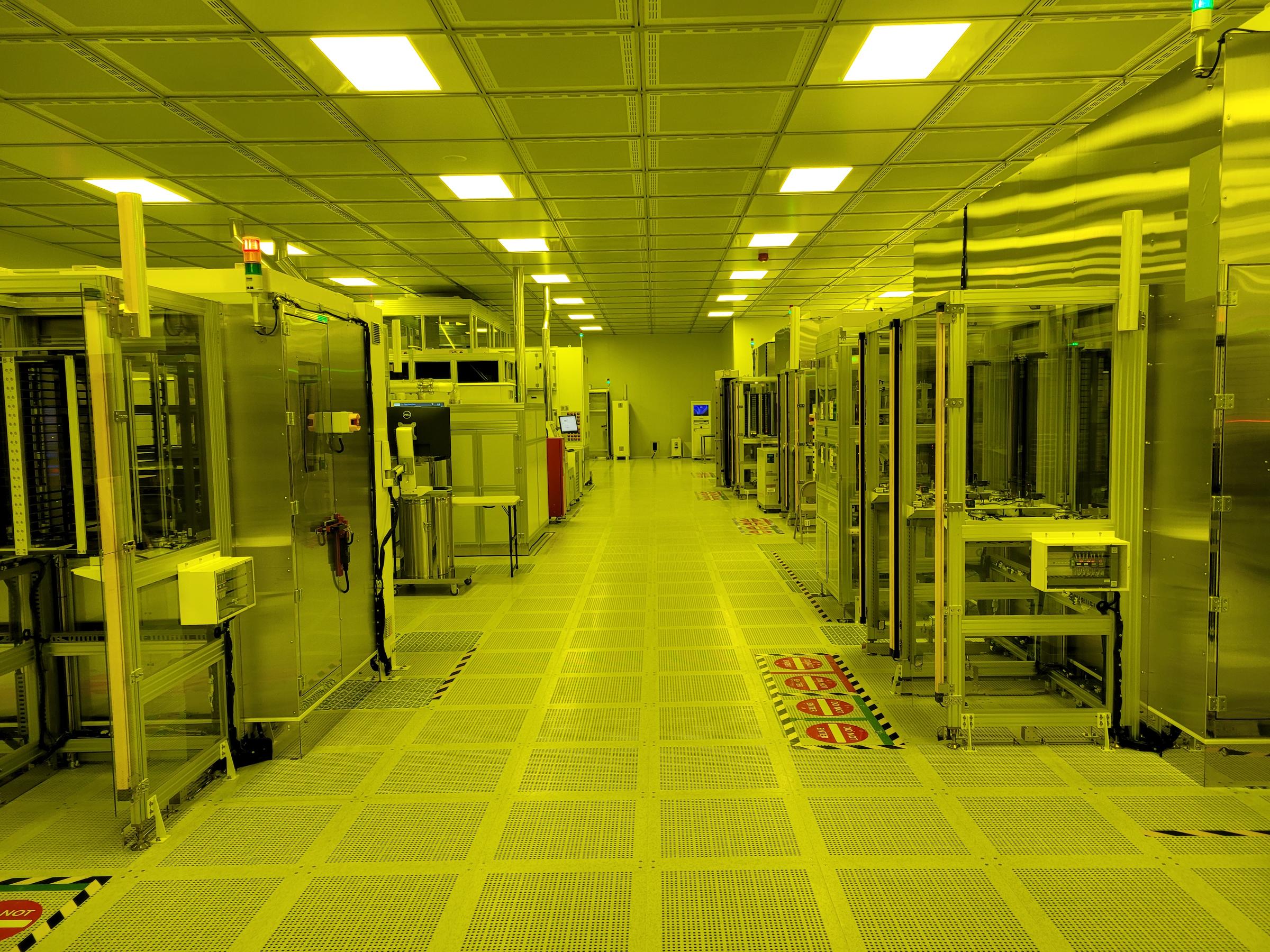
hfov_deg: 67.3
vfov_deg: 53.1
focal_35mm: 26
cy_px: 476
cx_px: 635
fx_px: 954
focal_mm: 5.4
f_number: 1.8
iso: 100
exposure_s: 1/120
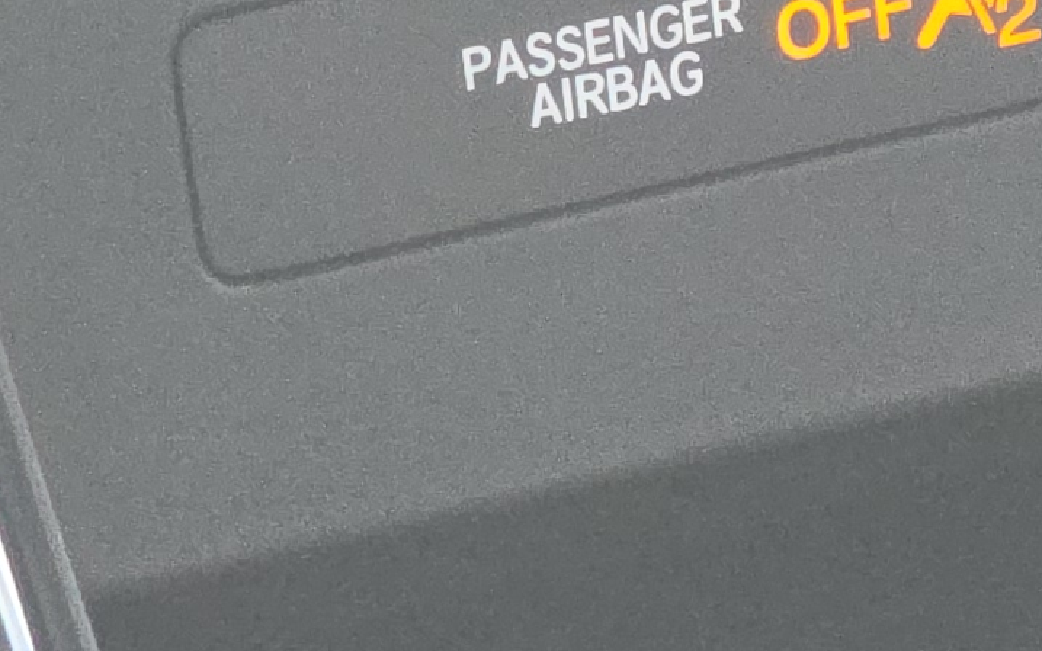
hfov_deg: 5.1
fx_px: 11585
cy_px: 808
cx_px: 1732
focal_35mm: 408
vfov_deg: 3.2
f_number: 2.4
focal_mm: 7.9
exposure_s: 1/120
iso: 160
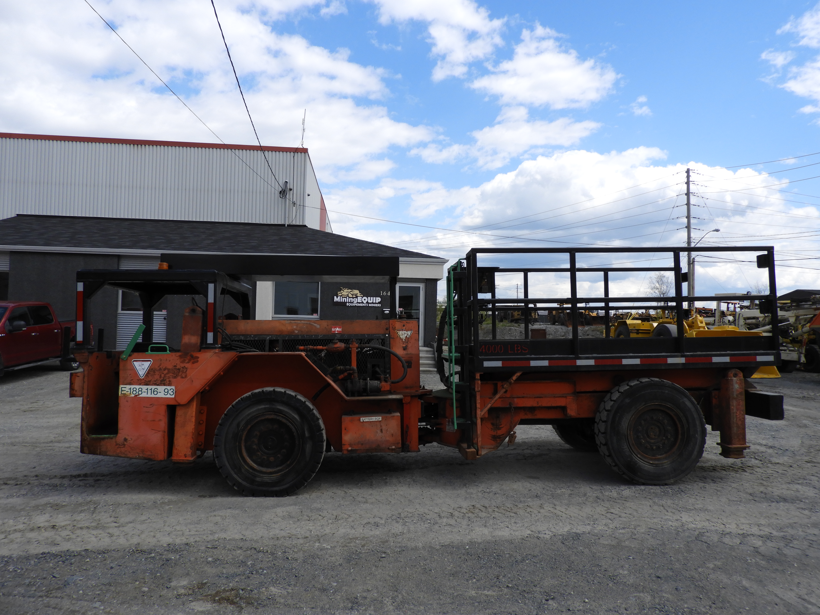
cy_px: 308
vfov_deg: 56.8
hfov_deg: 71.6
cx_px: 410
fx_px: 569
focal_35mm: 24
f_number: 3.3
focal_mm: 4.3
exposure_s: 1/1250
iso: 100
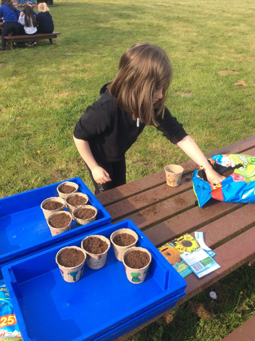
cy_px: 170
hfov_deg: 44.1
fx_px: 315
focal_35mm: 32
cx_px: 128
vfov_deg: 56.9
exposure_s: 1/572
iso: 32
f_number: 2.4
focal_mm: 3.3
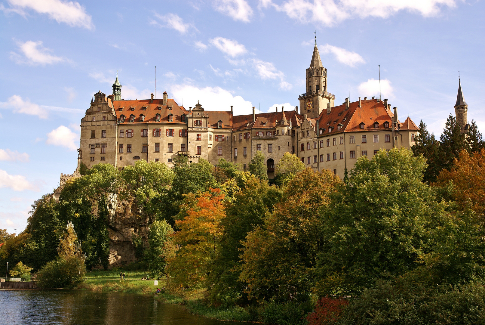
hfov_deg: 43.6
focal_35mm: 45
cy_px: 162
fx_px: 607
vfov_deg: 30.0
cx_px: 242
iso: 100
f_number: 6.3
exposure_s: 1/200
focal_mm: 30
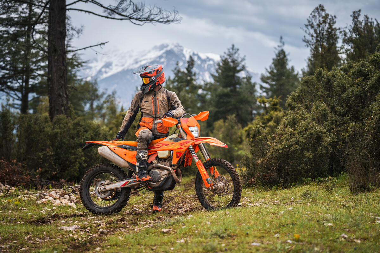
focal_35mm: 89
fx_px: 939
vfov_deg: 15.4
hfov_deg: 22.9
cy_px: 126
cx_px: 190
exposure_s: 1/1250
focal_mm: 89
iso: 100
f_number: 2.8
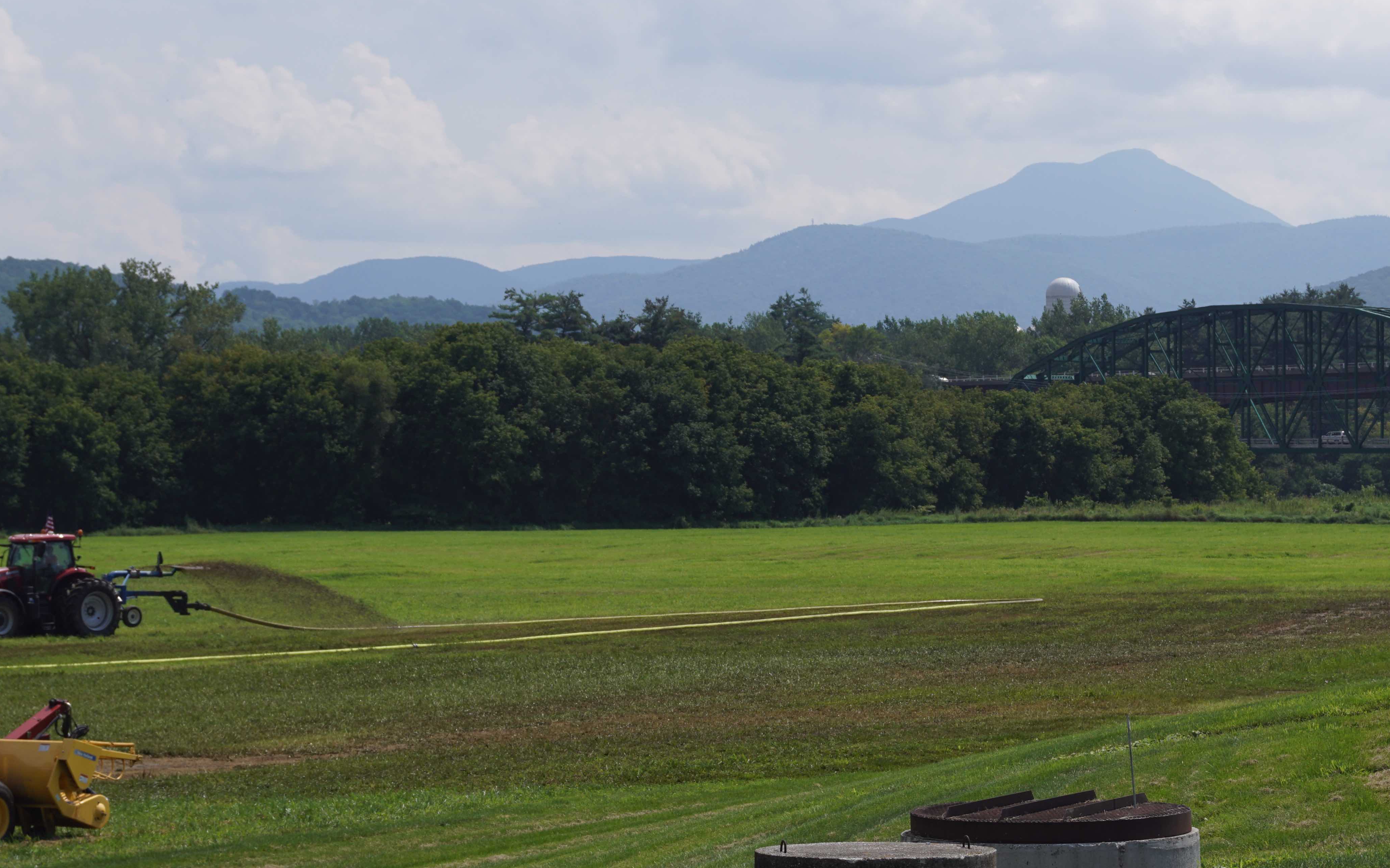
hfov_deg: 17.0
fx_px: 4650
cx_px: 719
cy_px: 338
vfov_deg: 10.7
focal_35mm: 123
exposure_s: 1/320
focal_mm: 55
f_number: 9
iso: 100
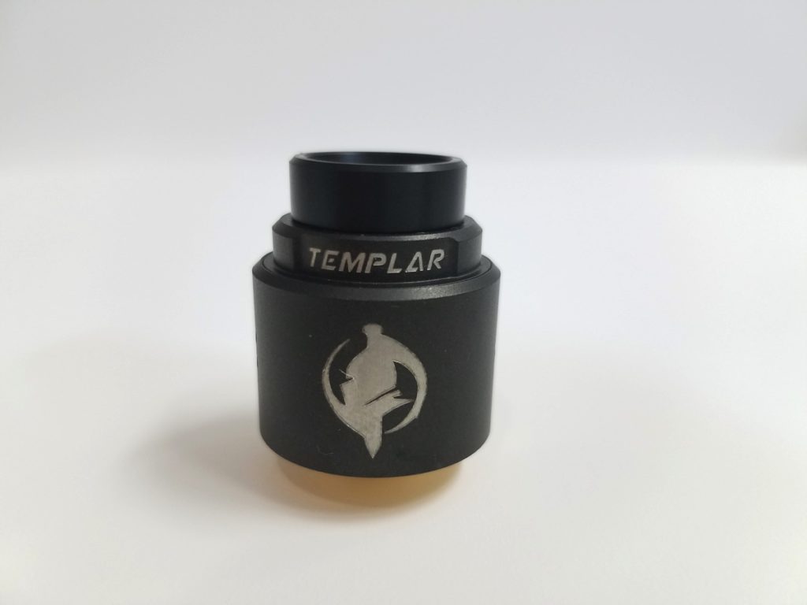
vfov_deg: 53.1
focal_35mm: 26
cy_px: 302
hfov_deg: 67.3
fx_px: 606
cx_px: 404
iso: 160
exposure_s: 1/30
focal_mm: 4.2
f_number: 1.7
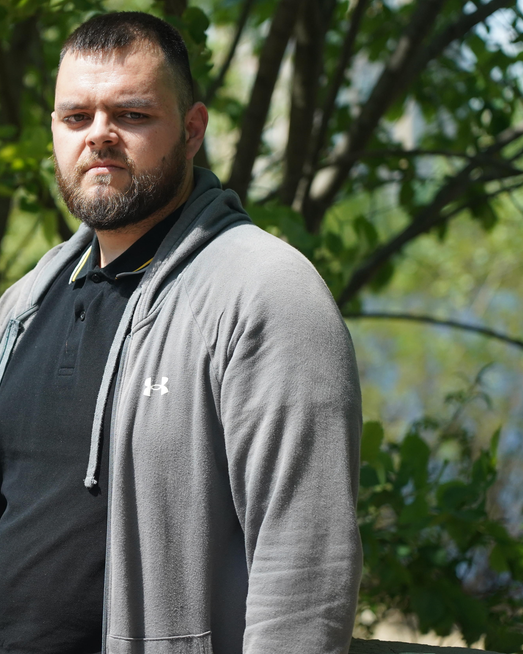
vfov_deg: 13.0
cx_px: 100
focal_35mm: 148
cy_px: 327
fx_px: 2864
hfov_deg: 10.4
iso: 1250
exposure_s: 1/400
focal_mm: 105
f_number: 4
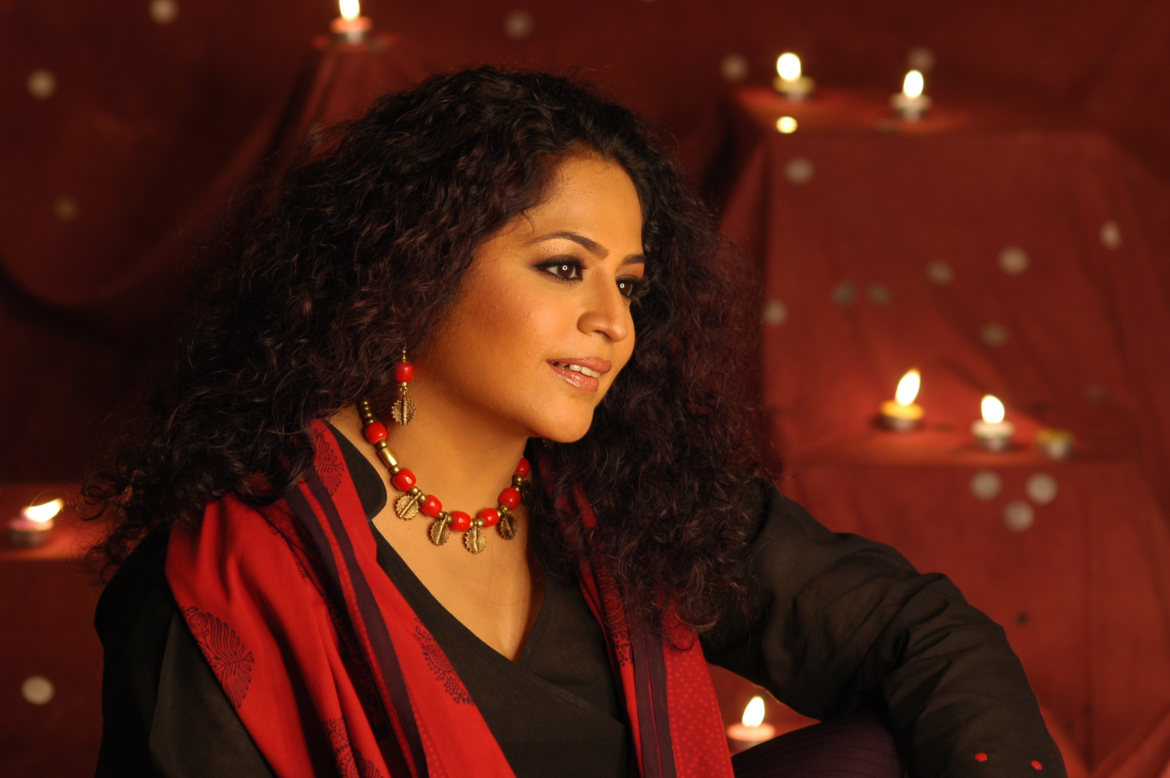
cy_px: 389
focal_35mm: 128
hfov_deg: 16.1
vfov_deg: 10.7
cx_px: 585
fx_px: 4140
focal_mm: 85
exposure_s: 1/20
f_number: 4
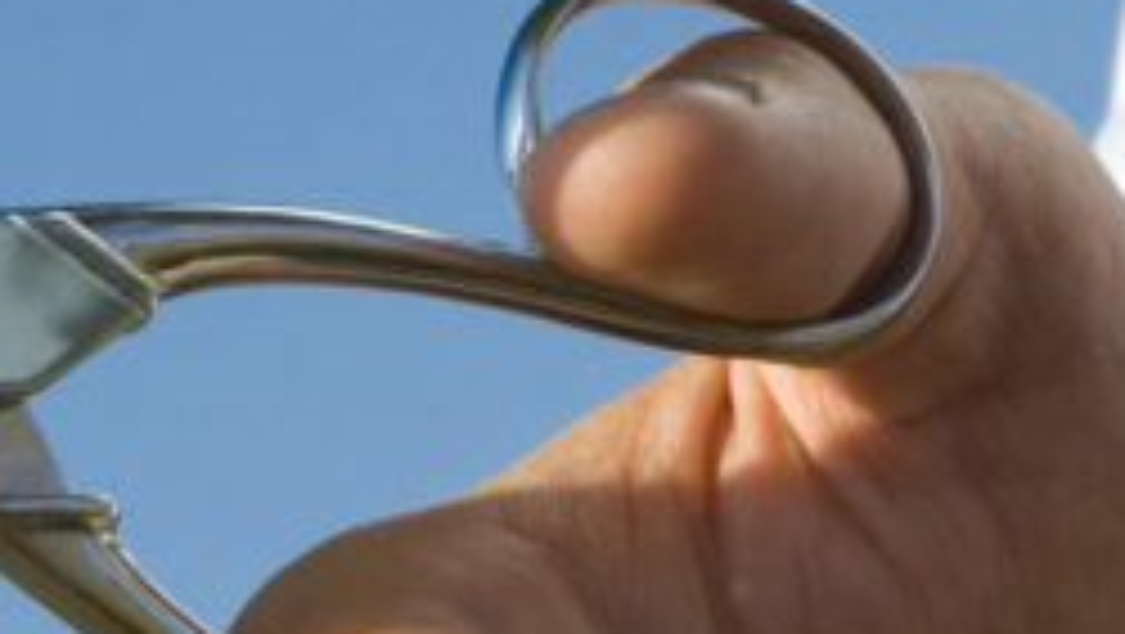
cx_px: -220
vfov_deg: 2.7
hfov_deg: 4.8
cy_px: 389
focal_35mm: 450
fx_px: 13432
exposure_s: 1/100
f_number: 8
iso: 200
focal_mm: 70
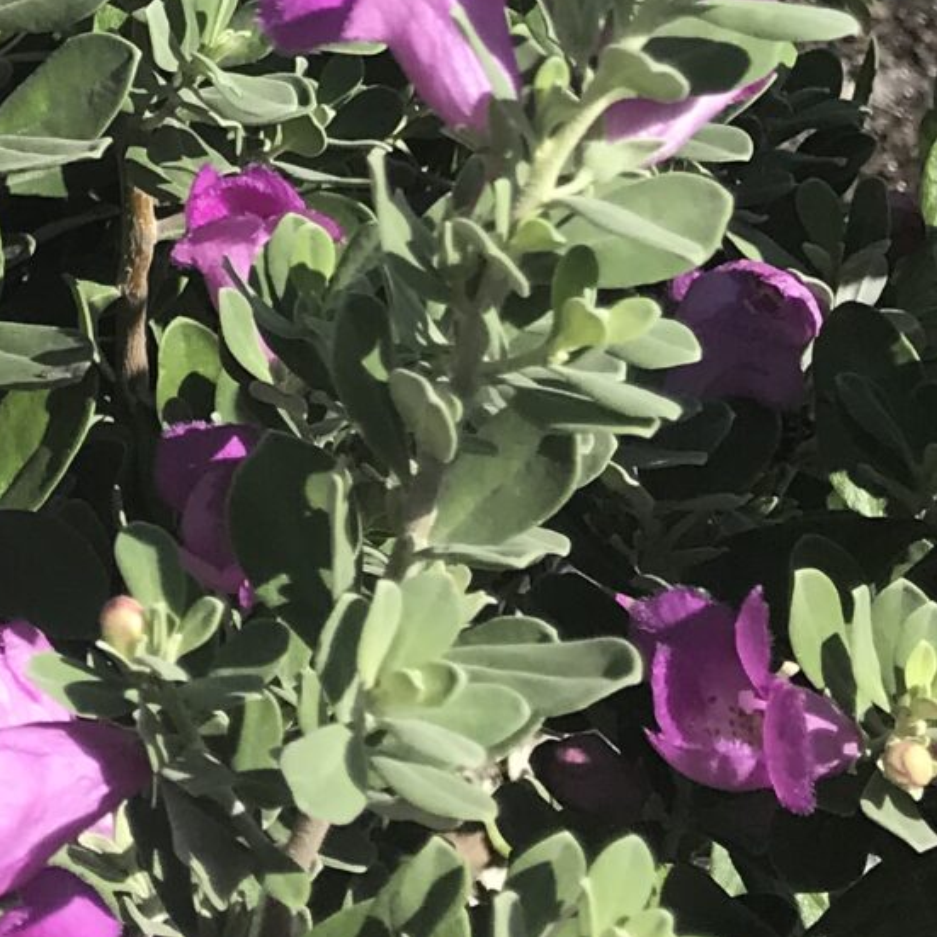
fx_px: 3522
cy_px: -617
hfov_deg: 13.9
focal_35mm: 115
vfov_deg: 13.9
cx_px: -585
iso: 20
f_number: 1.8
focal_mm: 3.99
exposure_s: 1/1623
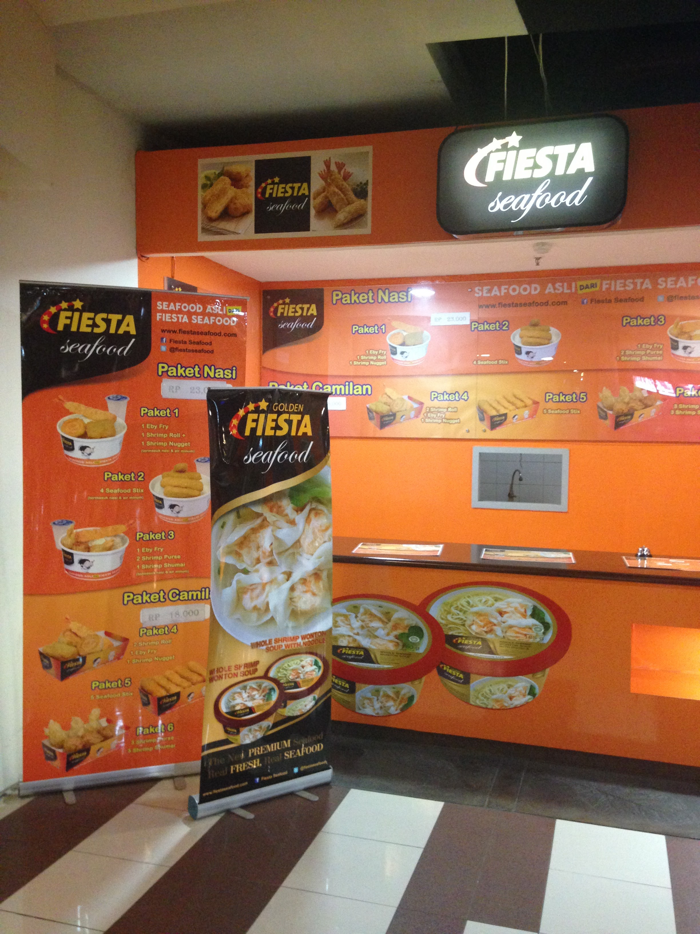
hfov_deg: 42.9
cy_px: 467
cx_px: 350
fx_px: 890
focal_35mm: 33
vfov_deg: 55.4
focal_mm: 4.12
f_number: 2.4
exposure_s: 1/20
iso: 320
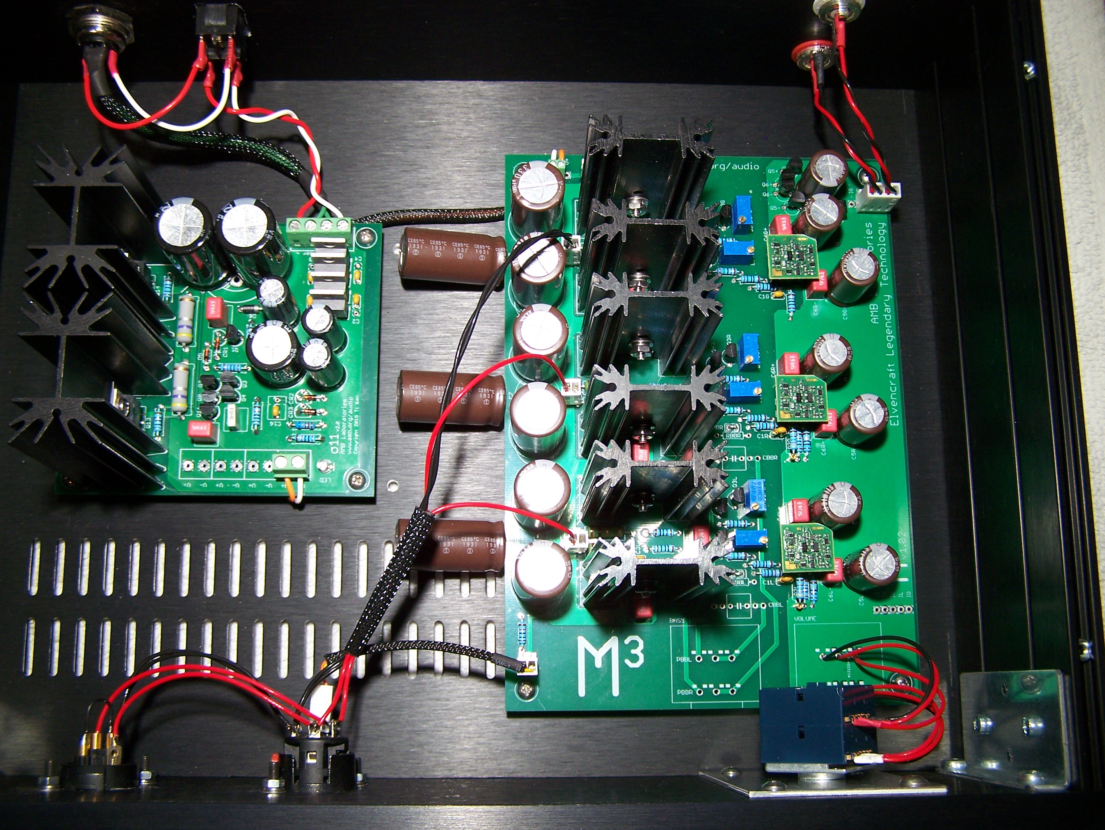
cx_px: 552
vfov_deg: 37.8
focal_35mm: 38
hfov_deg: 48.9
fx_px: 1214
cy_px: 415
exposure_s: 1/50
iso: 100
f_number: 2.8
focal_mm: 6.3
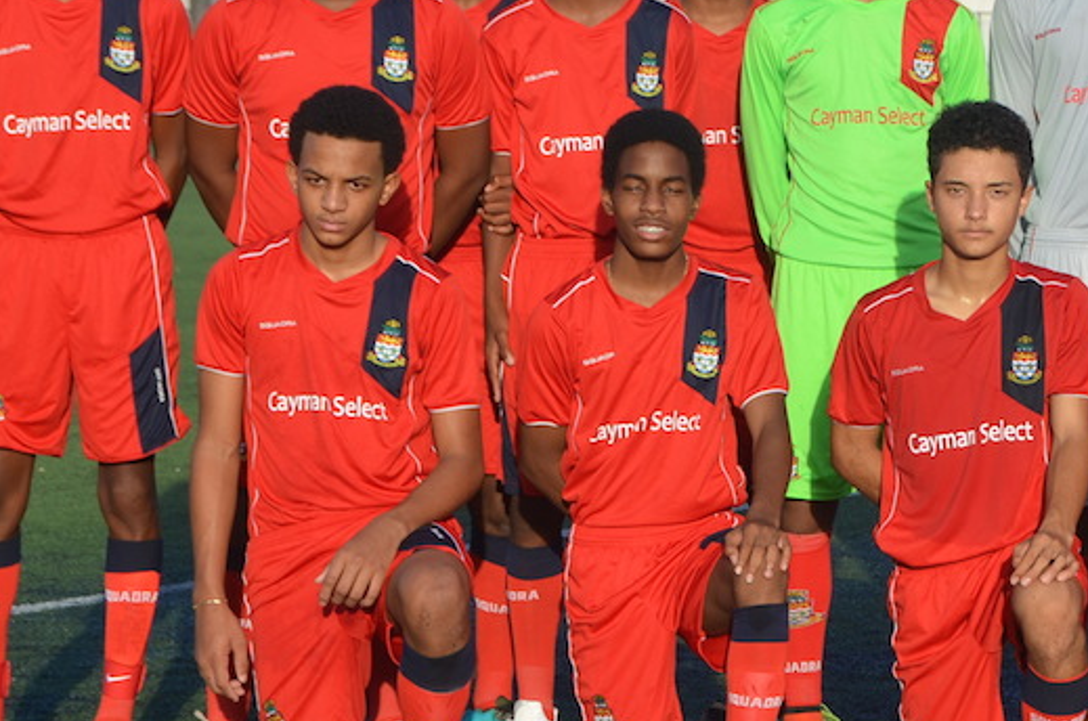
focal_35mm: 178
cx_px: 952
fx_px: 5370
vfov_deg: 7.7
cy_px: 291
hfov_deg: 11.5
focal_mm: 50
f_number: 8
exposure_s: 1/250
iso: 125
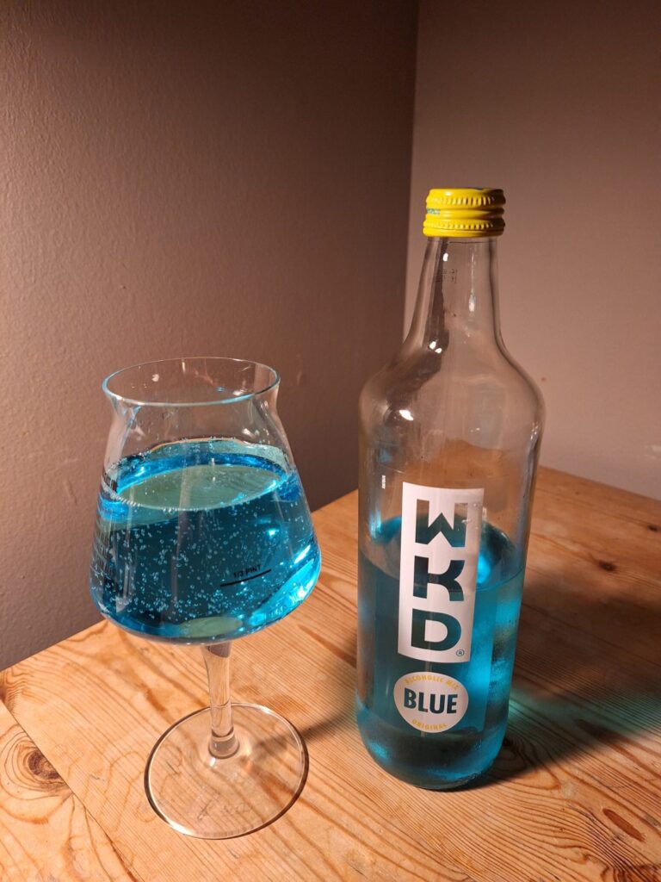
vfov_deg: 73.9
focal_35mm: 23
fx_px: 586
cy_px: 441
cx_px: 330
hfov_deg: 58.9
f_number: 1.8
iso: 250
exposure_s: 1/50
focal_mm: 5.54
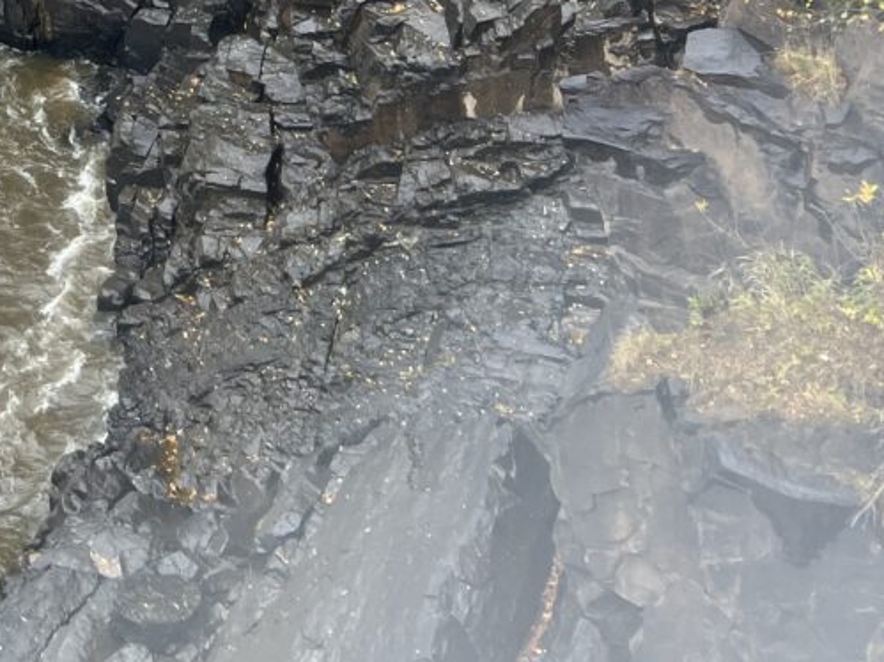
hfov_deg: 20.7
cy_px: -271
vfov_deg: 17.0
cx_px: -448
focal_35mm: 80
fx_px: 2042
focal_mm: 5.7
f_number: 1.5
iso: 50
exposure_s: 1/272
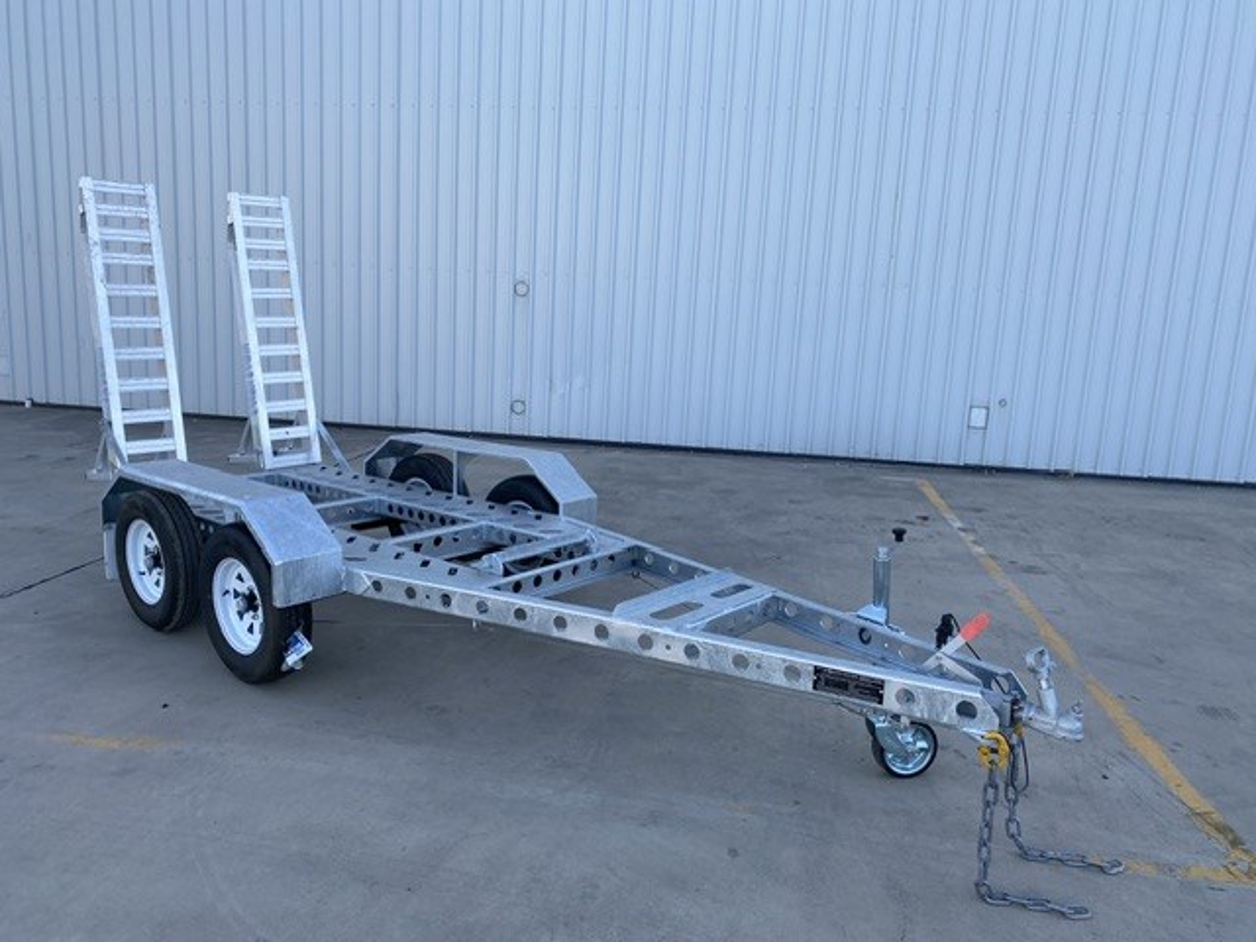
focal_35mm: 26
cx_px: 628
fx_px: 943
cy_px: 471
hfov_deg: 67.3
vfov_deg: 53.1
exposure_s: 1/685
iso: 32
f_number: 1.8
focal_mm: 4.25
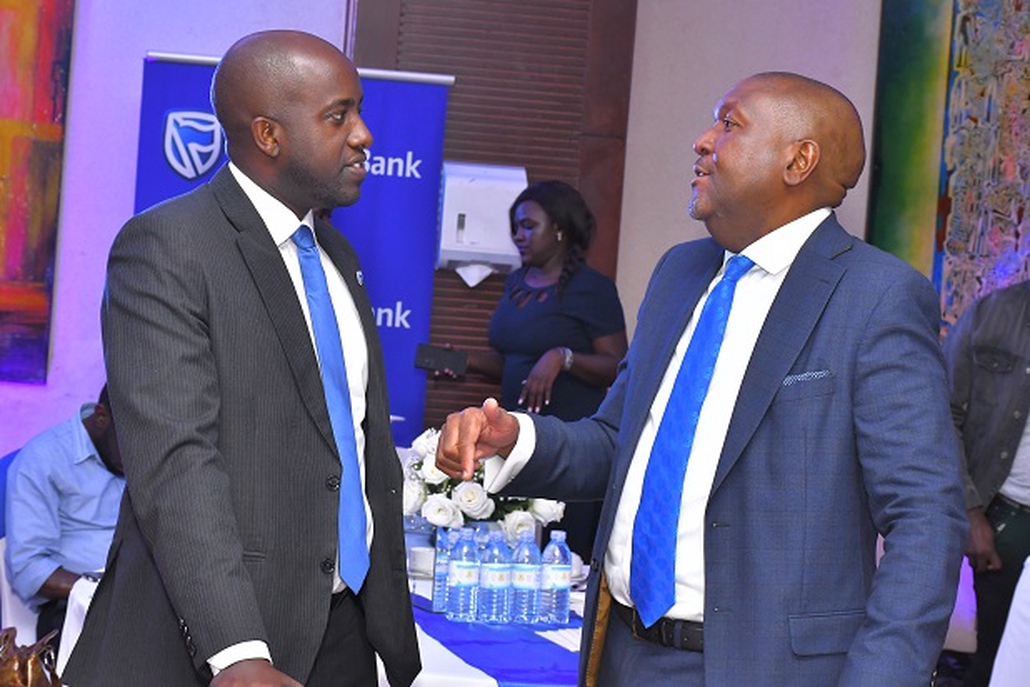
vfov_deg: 16.3
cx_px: 515
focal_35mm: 84
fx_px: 2403
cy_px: 344
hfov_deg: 24.2
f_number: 11
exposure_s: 1/160
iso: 2000
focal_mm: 56
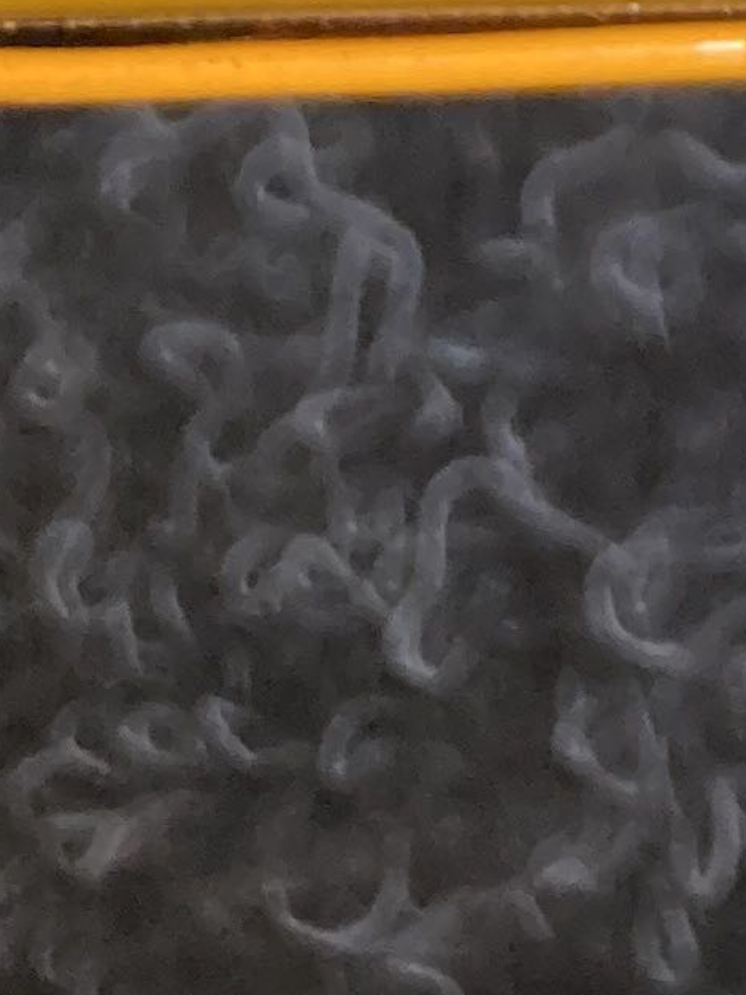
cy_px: -2130
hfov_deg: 8.1
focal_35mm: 180
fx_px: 5174
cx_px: 1070
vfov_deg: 8.8
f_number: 1.8
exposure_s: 1/84
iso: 80
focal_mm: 3.99
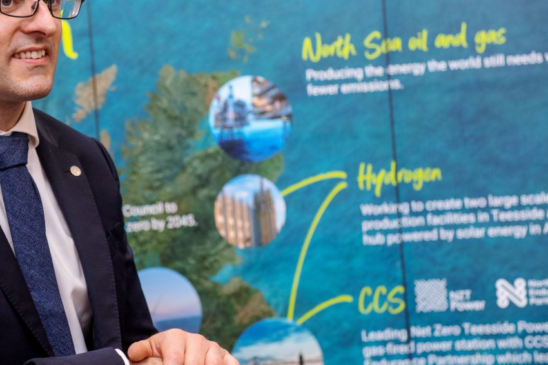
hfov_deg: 19.4
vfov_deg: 13.0
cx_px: 181
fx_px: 1598
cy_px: 129
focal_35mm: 105
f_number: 4
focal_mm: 62
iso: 2200
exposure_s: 1/125
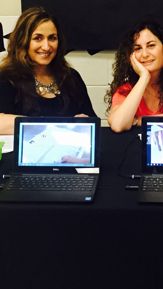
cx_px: 130
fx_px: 653
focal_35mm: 85
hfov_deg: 14.1
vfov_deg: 24.6
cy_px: 55
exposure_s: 1/30
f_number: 2.2
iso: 200
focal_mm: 4.15
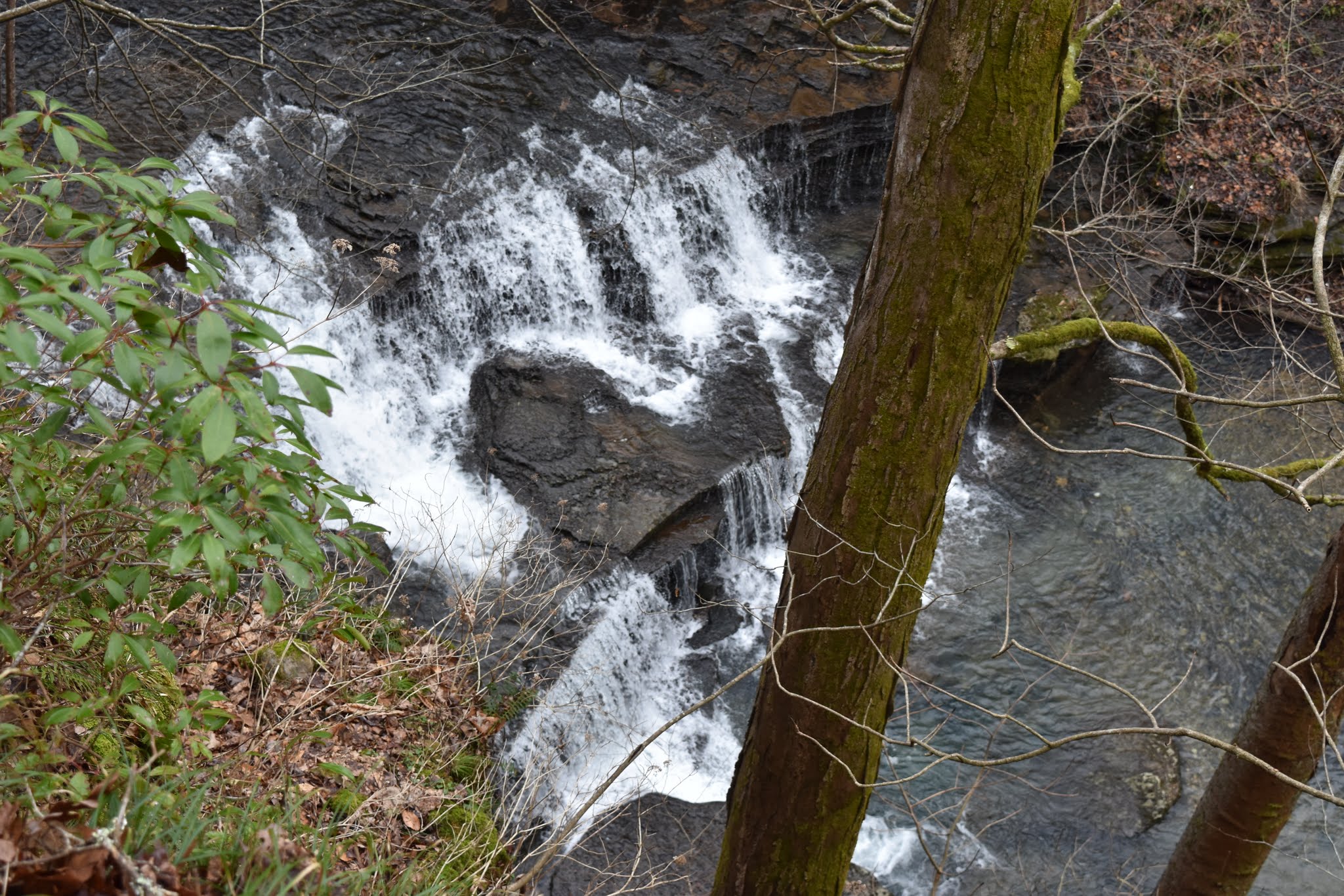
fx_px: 2240
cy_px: 448
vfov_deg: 22.6
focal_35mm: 60
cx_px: 672
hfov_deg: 33.4
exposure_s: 1/160
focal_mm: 40
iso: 400
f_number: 6.3
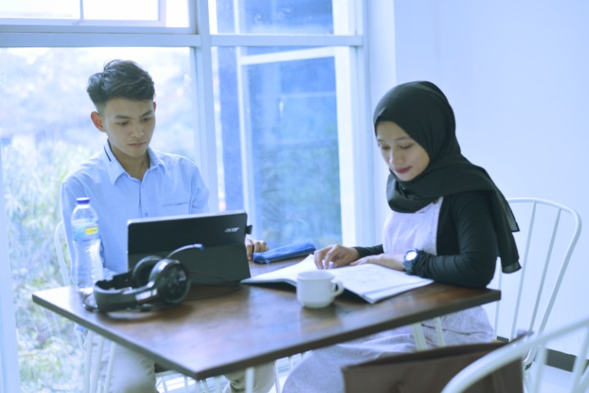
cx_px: 294
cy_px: 196
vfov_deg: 27.0
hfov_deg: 39.6
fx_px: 818
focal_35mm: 50
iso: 400
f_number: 2.2
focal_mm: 50
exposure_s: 1/400
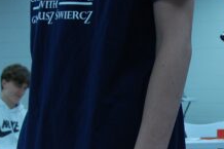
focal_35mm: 164
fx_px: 1018
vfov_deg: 8.4
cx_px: 282
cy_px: 92
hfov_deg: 12.2
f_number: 8
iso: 200
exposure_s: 1/8
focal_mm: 31
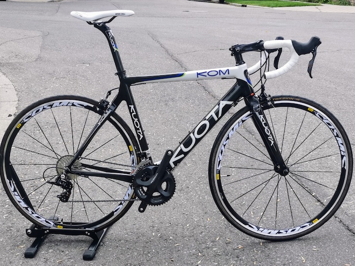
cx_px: 165
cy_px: 144
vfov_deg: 27.0
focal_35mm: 54
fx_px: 554
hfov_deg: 35.5
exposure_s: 1/876
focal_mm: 5.58
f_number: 1.8
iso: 50
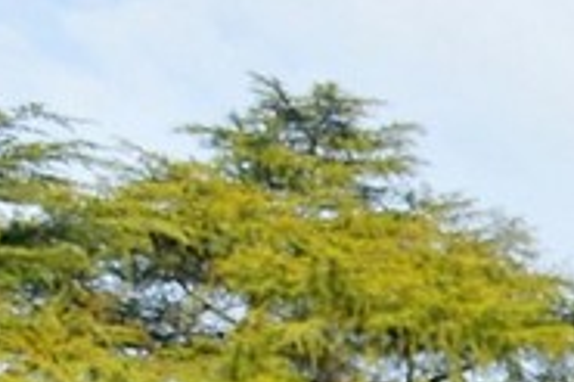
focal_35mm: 183
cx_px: 1430
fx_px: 2915
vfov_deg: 7.1
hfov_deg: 9.8
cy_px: 854
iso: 100
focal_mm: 22
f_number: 6.3
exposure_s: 1/250
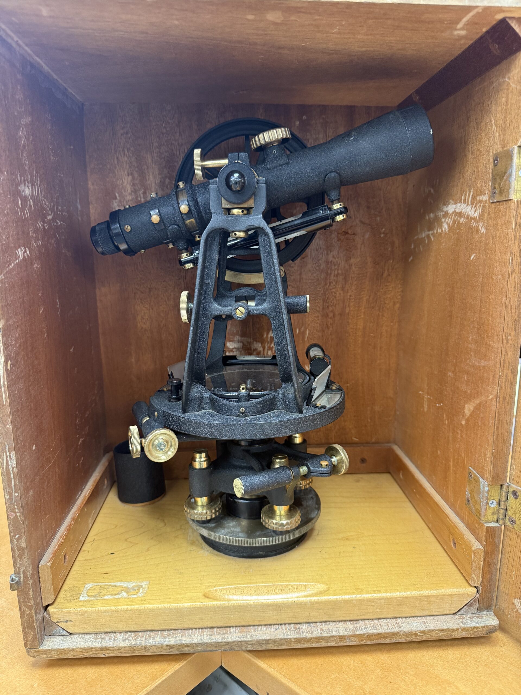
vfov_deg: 71.6
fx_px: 482
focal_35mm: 24
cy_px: 348
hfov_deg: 56.8
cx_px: 260
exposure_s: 1/60
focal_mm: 6.76
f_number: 1.78
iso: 320
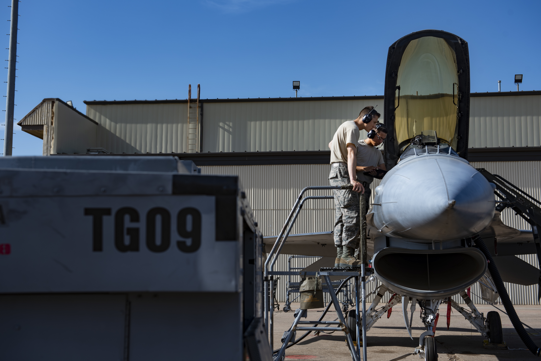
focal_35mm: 50
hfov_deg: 39.6
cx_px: 270
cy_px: 180
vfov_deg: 27.0
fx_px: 752
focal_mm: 50
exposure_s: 1/400
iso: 100
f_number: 6.3
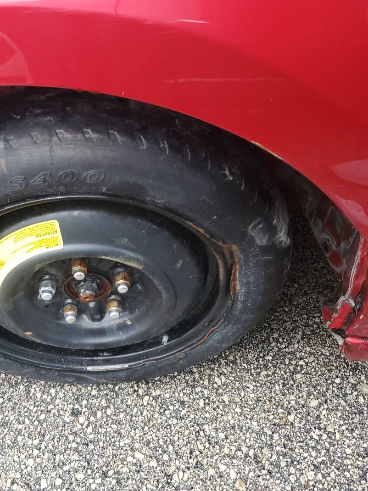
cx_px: 101
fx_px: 496
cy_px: 247
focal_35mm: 35
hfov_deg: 39.8
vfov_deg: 52.6
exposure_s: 1/60
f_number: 1.5
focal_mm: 4.3
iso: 97
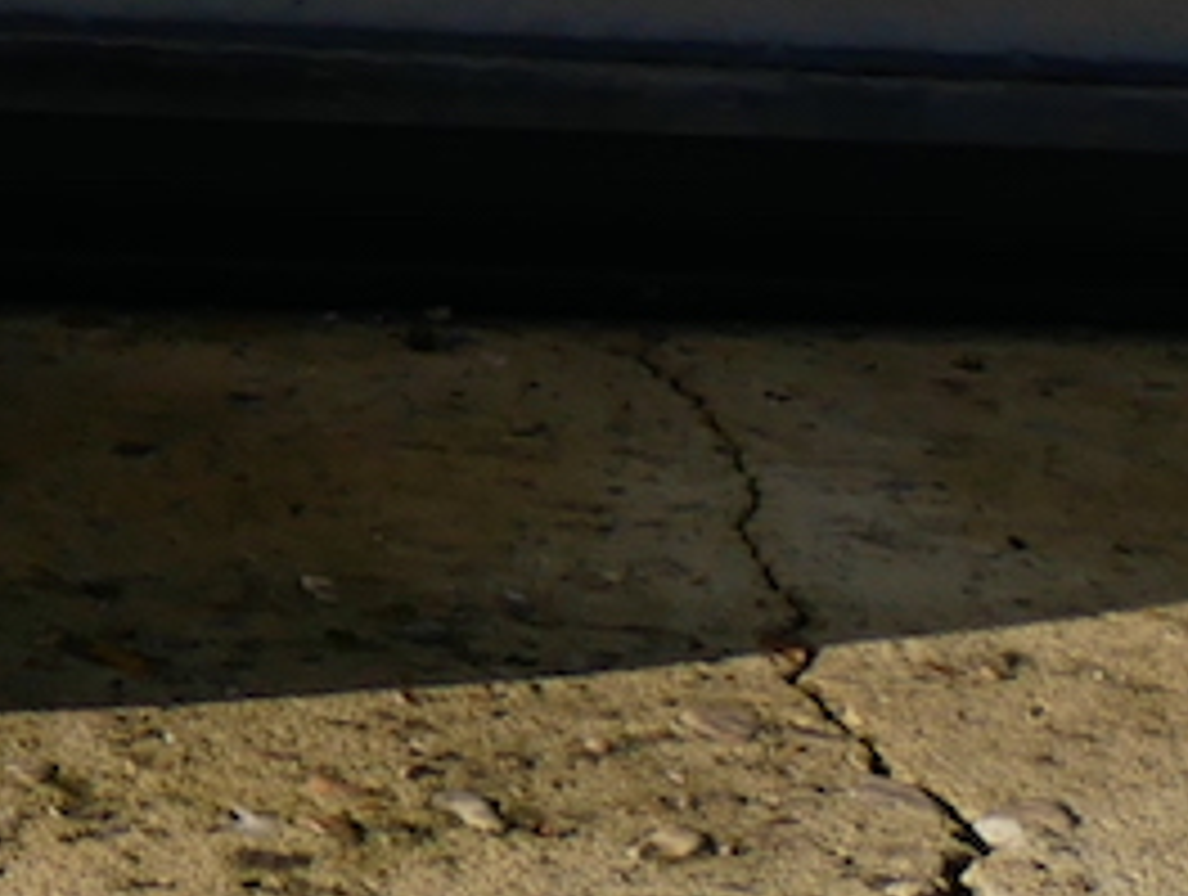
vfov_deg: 5.8
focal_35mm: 227
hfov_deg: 7.9
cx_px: -1989
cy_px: -2400
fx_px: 7805
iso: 200
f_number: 8
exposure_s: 1/500
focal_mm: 15
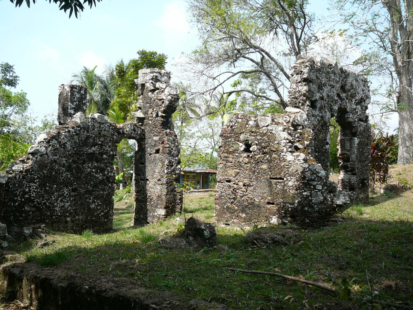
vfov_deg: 40.7
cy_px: 155
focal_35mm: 35
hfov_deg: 52.6
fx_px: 418
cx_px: 206
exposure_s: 1/640
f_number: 2.8
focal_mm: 5.2
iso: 80
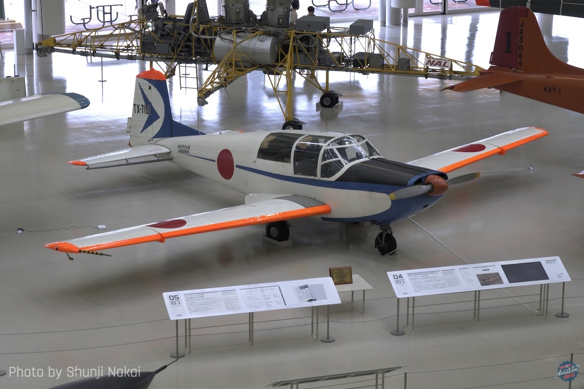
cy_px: 194
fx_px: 1638
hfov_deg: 20.2
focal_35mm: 101
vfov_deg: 13.5
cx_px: 292
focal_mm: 101
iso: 640
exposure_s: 1/25
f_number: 13
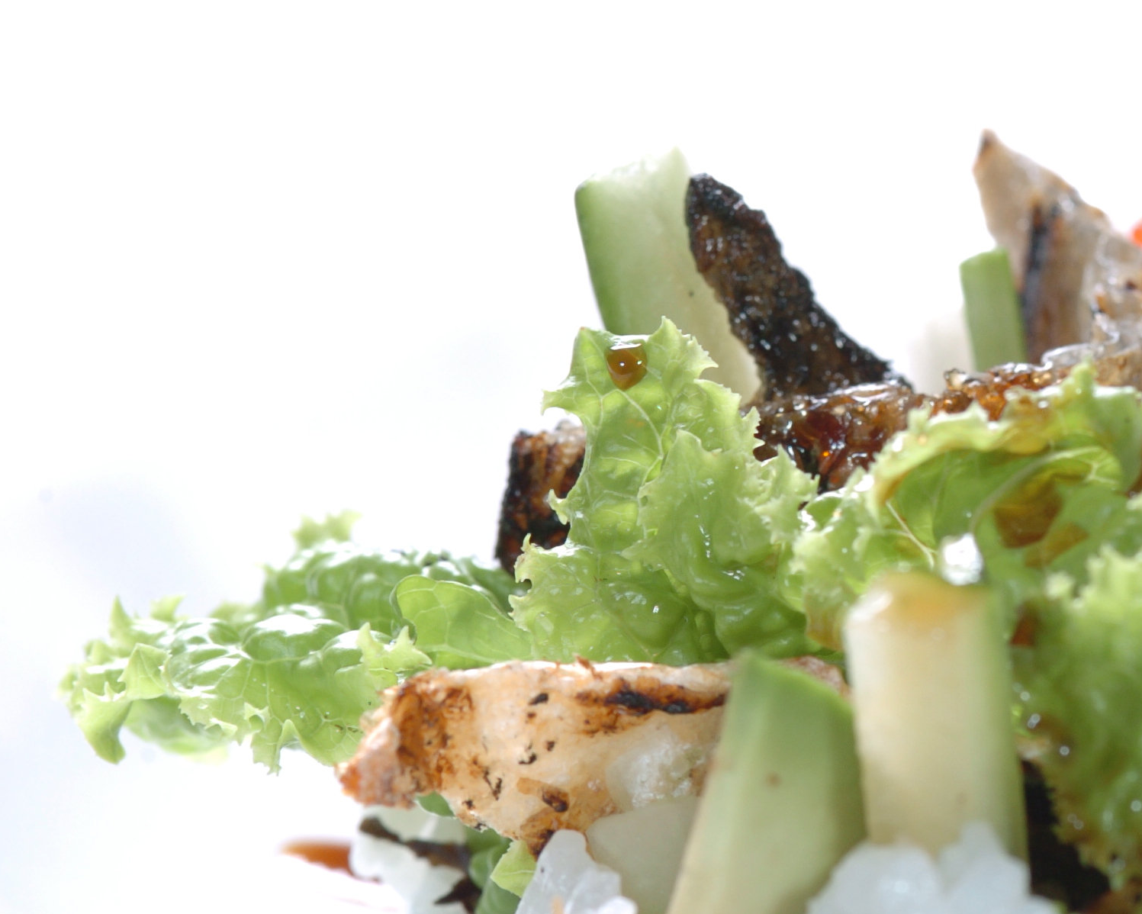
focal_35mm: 243
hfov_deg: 7.9
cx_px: 938
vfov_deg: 6.4
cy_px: 314
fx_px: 8206
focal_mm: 105
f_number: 11
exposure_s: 1.6
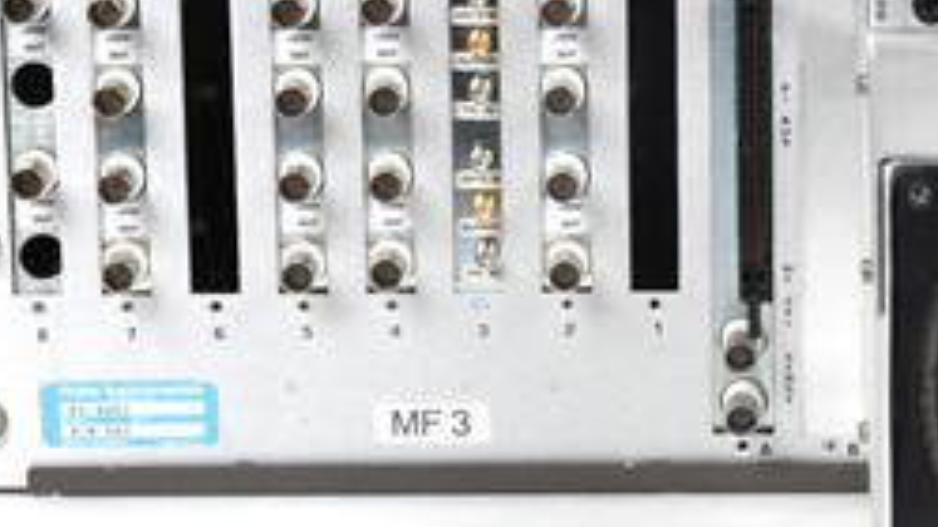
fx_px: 4234
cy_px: 115
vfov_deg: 7.1
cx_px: 716
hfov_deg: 12.6
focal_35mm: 170
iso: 200
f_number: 10
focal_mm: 45
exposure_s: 1/200
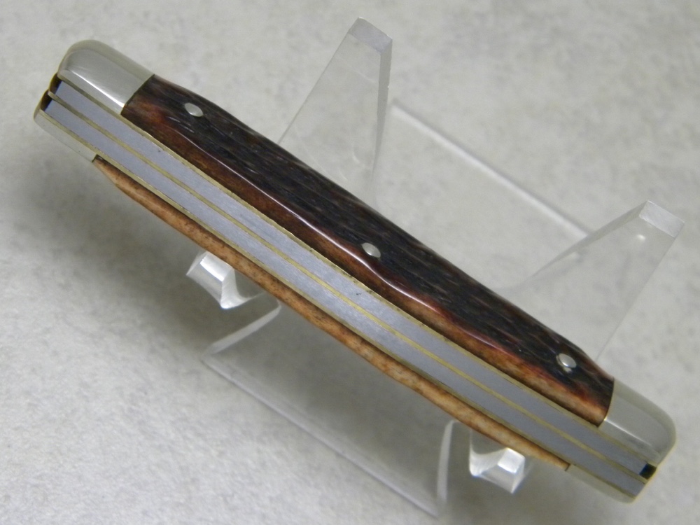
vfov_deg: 14.1
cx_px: 350
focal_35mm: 105
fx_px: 2123
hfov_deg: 18.7
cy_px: 262
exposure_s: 1/25
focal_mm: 19
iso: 400
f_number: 4.7
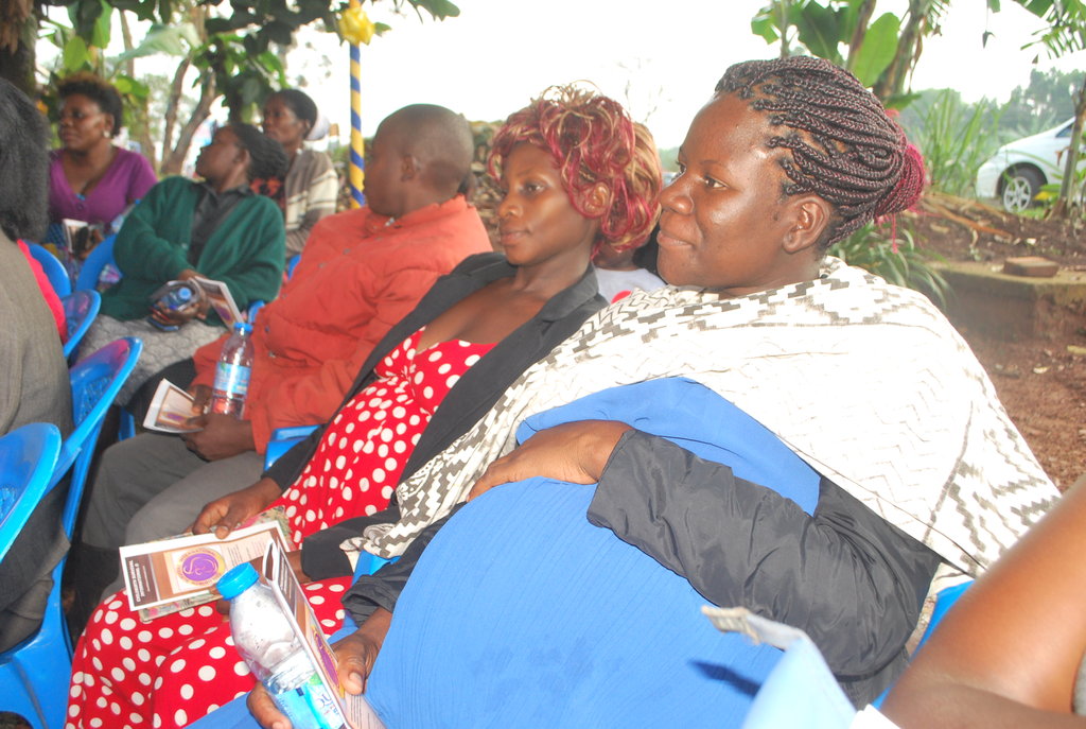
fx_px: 907
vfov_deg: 43.8
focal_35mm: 30
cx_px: 543
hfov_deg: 61.8
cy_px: 364
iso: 400
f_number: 7.1
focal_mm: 20
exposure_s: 1/80
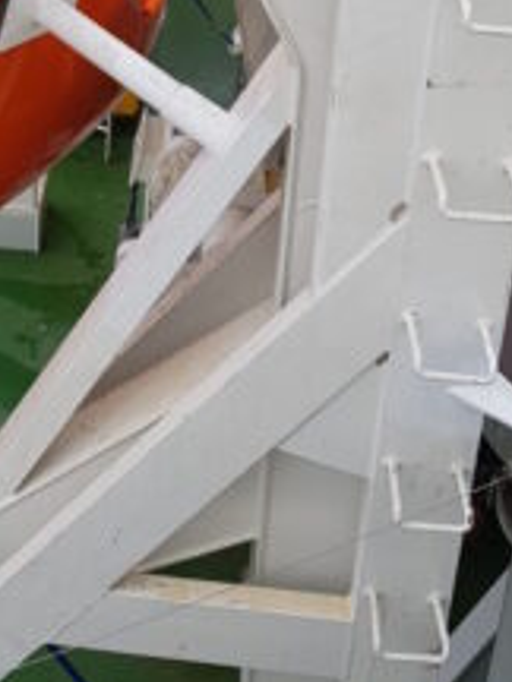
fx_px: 1361
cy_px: 65
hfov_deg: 20.6
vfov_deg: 27.1
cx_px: -6
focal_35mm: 69
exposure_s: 1/206
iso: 40
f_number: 1.7
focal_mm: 4.2
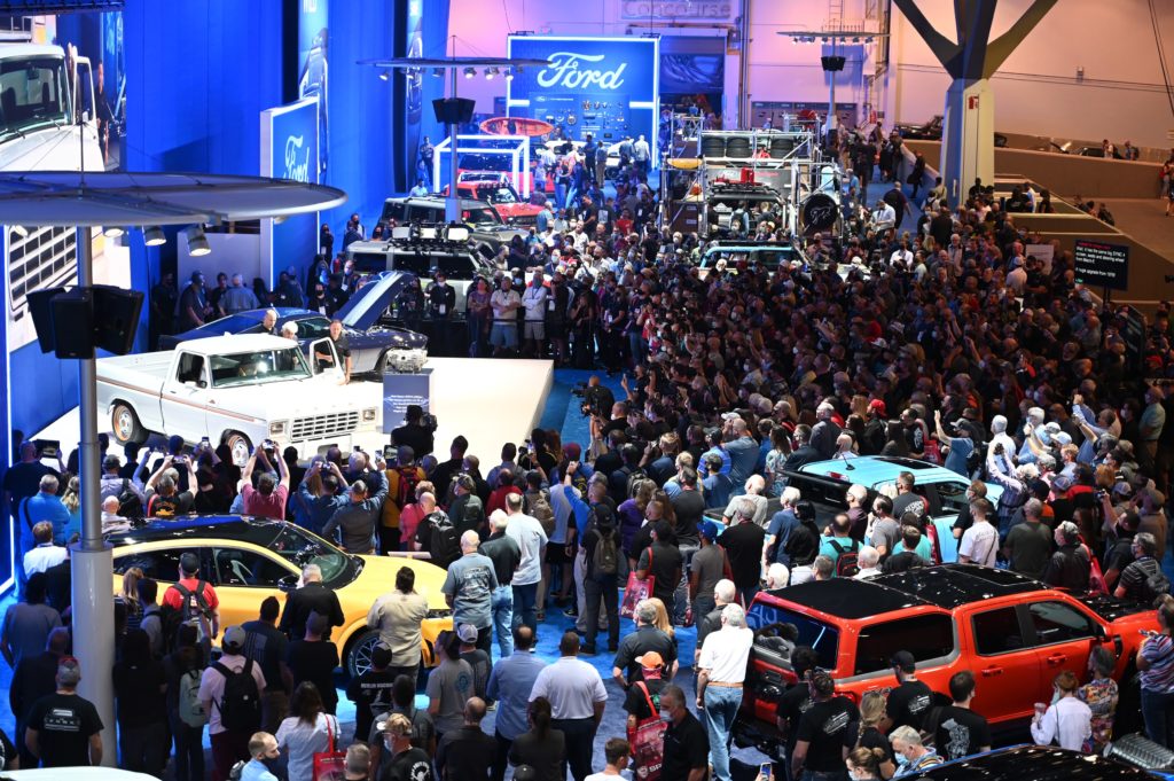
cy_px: 390
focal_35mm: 70
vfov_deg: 19.4
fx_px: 2281
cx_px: 587
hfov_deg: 28.9
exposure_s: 1/125
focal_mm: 70
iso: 1400
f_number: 4
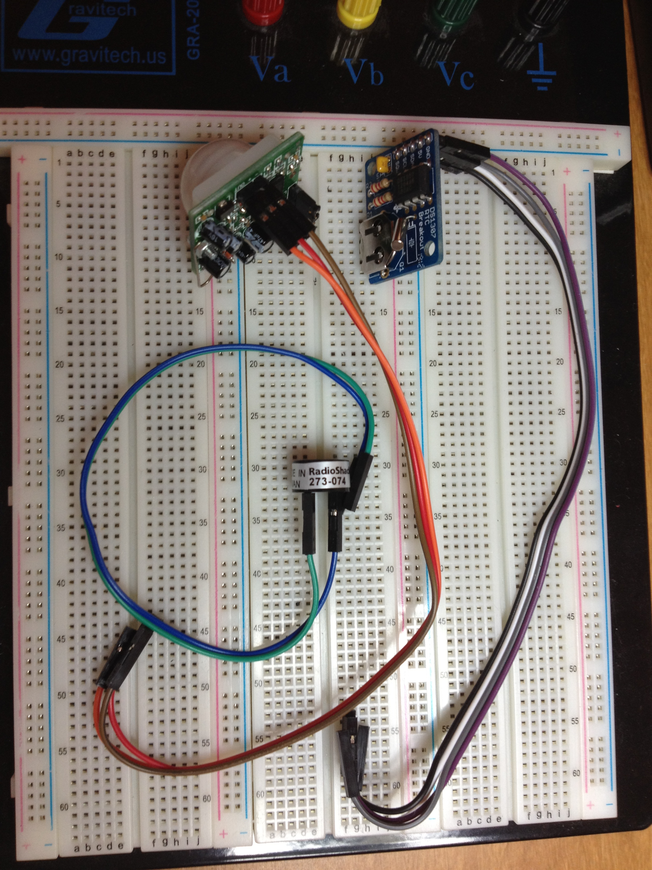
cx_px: 326
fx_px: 879
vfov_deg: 52.6
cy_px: 435
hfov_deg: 40.7
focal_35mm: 35
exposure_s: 1/20
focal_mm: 4.28
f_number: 2.4
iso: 64
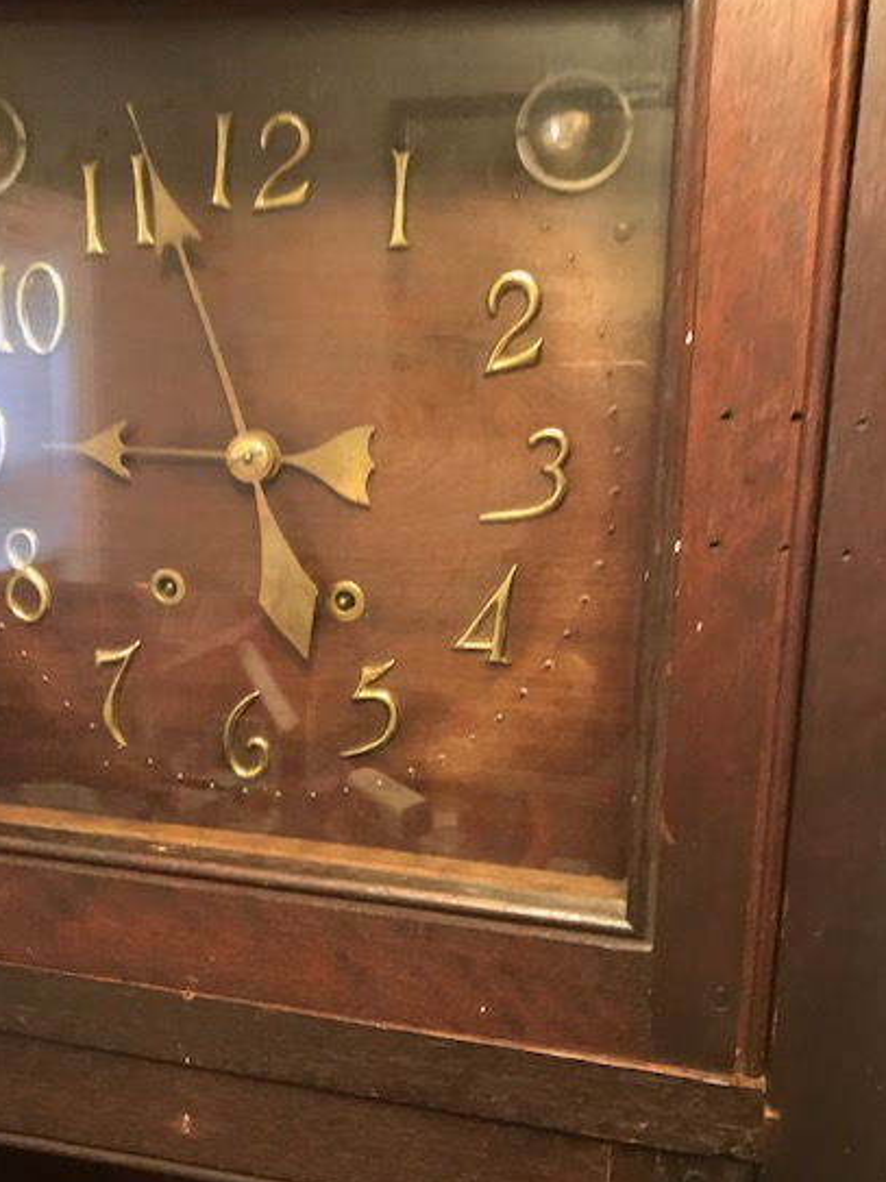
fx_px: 1127
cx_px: 372
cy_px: 564
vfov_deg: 55.3
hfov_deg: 42.8
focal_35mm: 33
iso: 80
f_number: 1.8
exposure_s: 1/7
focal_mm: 3.99
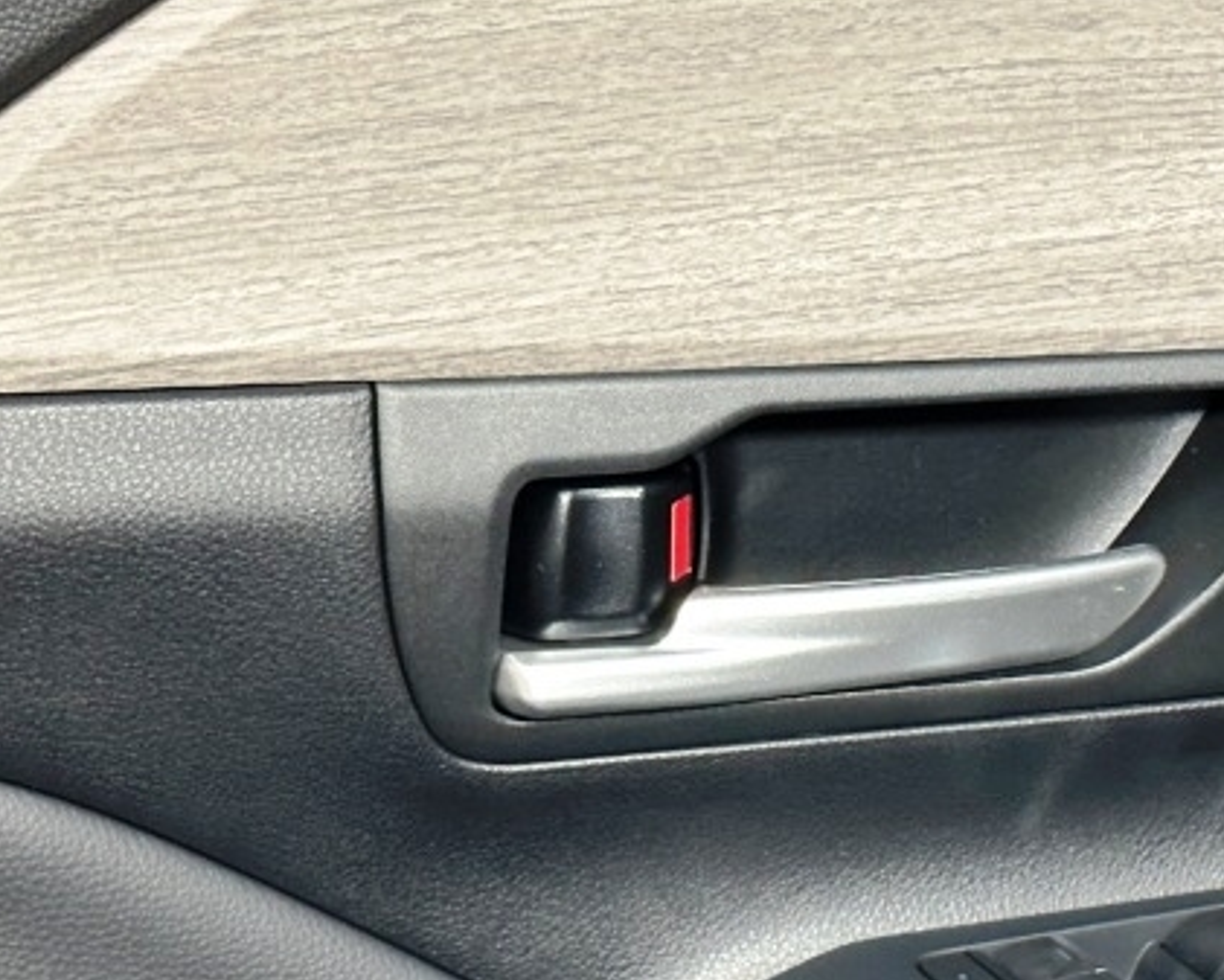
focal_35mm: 114
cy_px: 585
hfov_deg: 16.7
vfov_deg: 13.5
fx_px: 4131
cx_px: 974
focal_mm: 6.86
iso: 250
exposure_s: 1/40
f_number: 1.78
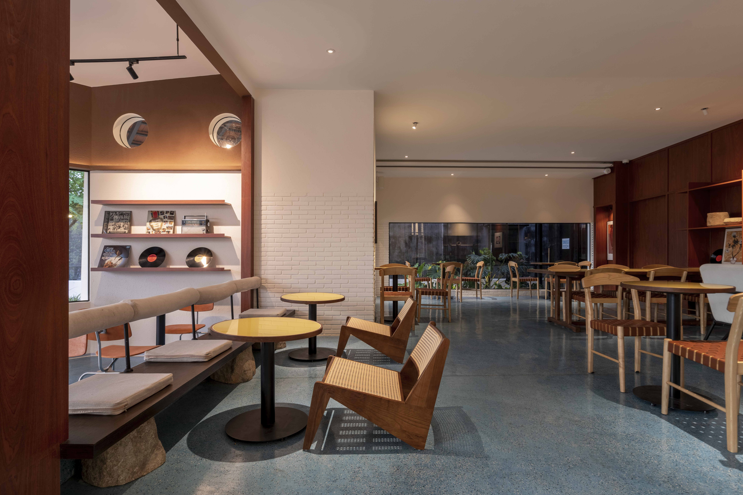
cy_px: 244
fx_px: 351
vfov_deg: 70.4
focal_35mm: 17
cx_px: 374
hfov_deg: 93.3
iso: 200
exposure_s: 1/25
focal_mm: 16
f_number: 8
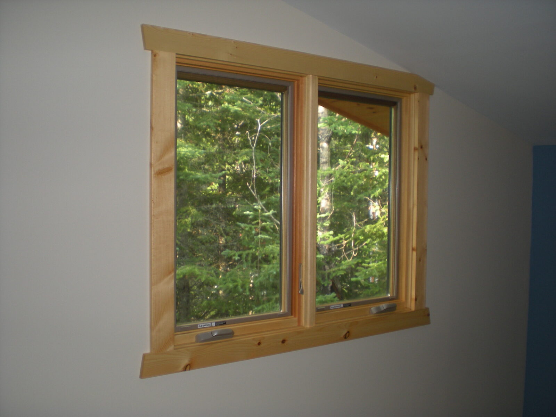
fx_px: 610
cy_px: 208
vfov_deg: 37.7
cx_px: 278
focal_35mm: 38
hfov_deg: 49.0
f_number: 3.1
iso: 78
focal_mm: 6.3
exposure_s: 1/30
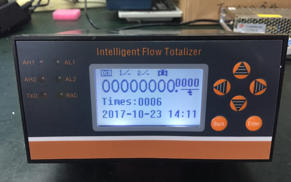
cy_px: 85
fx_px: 246
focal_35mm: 31
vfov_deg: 40.6
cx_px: 145
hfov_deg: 61.2
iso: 160
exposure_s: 1/30
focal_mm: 4.15
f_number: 2.2
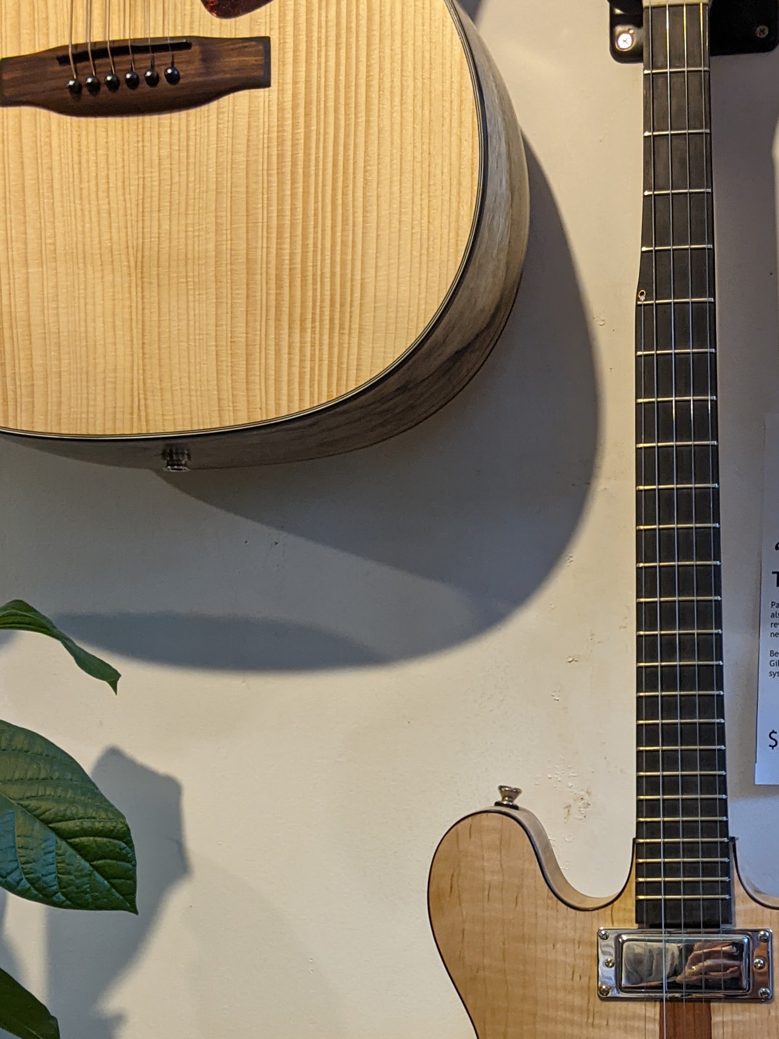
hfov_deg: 24.9
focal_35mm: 58
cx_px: 600
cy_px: 748
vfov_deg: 32.7
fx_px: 1740
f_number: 1.8
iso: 340
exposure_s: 1/60
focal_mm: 4.44
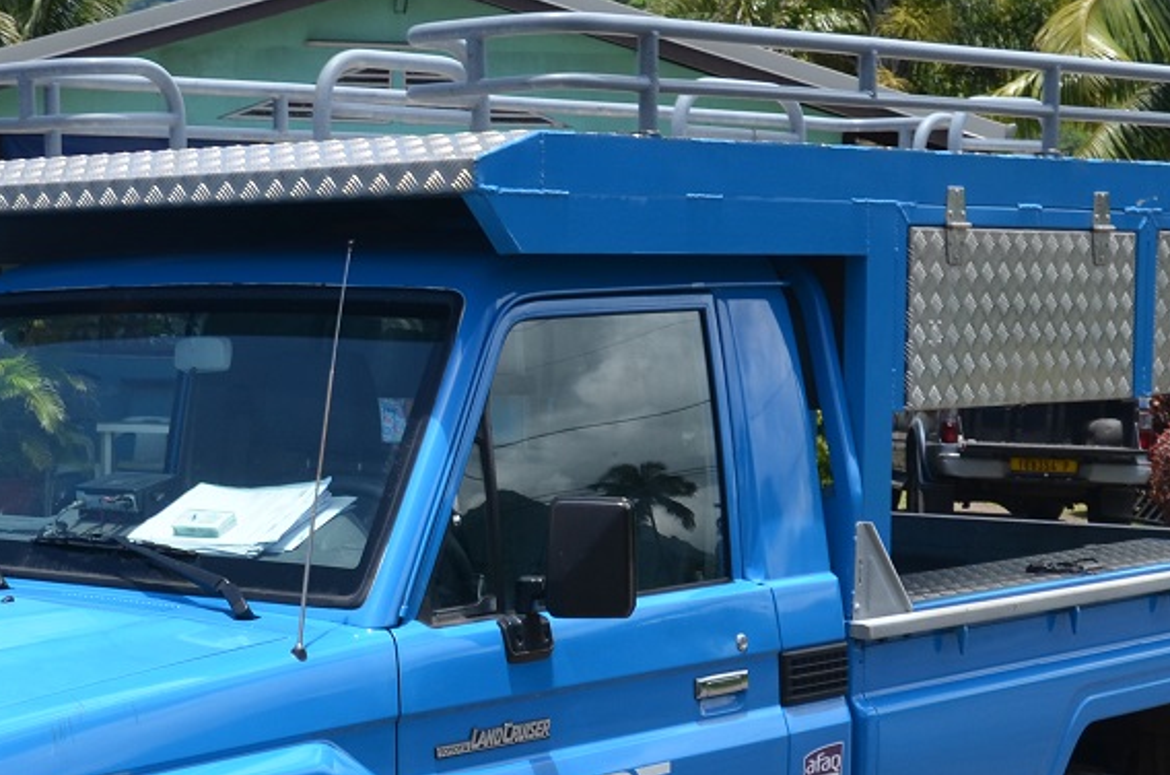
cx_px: 223
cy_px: 682
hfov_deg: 23.3
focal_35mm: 86
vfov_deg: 15.6
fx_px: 2789
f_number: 8
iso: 180
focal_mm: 22
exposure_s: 1/250
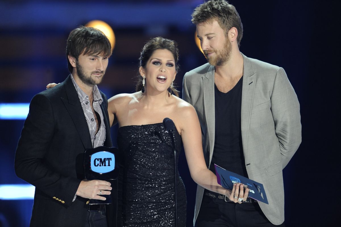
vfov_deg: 2.3
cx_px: 170
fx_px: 5679
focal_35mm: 600
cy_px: 114
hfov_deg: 3.4
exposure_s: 1/200
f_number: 4
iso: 2000
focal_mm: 600
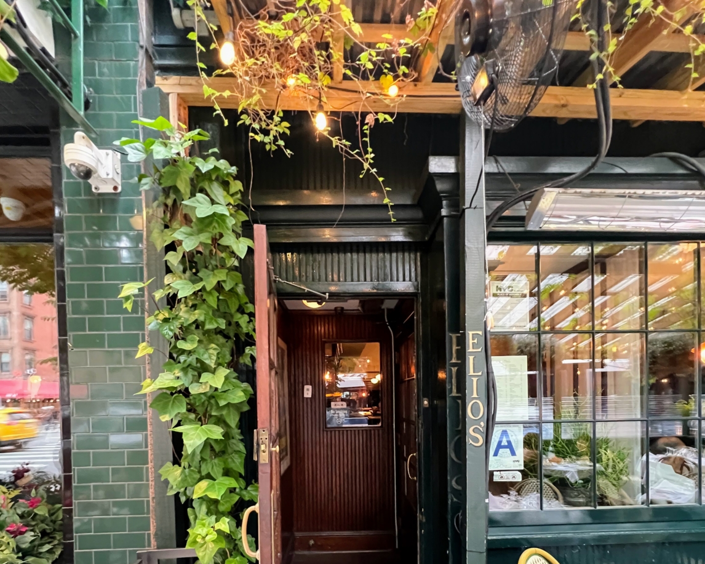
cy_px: 404
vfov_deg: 73.0
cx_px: 352
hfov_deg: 89.6
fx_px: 355
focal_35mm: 17
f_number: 1.8
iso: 800
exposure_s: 1/40
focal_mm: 1.57
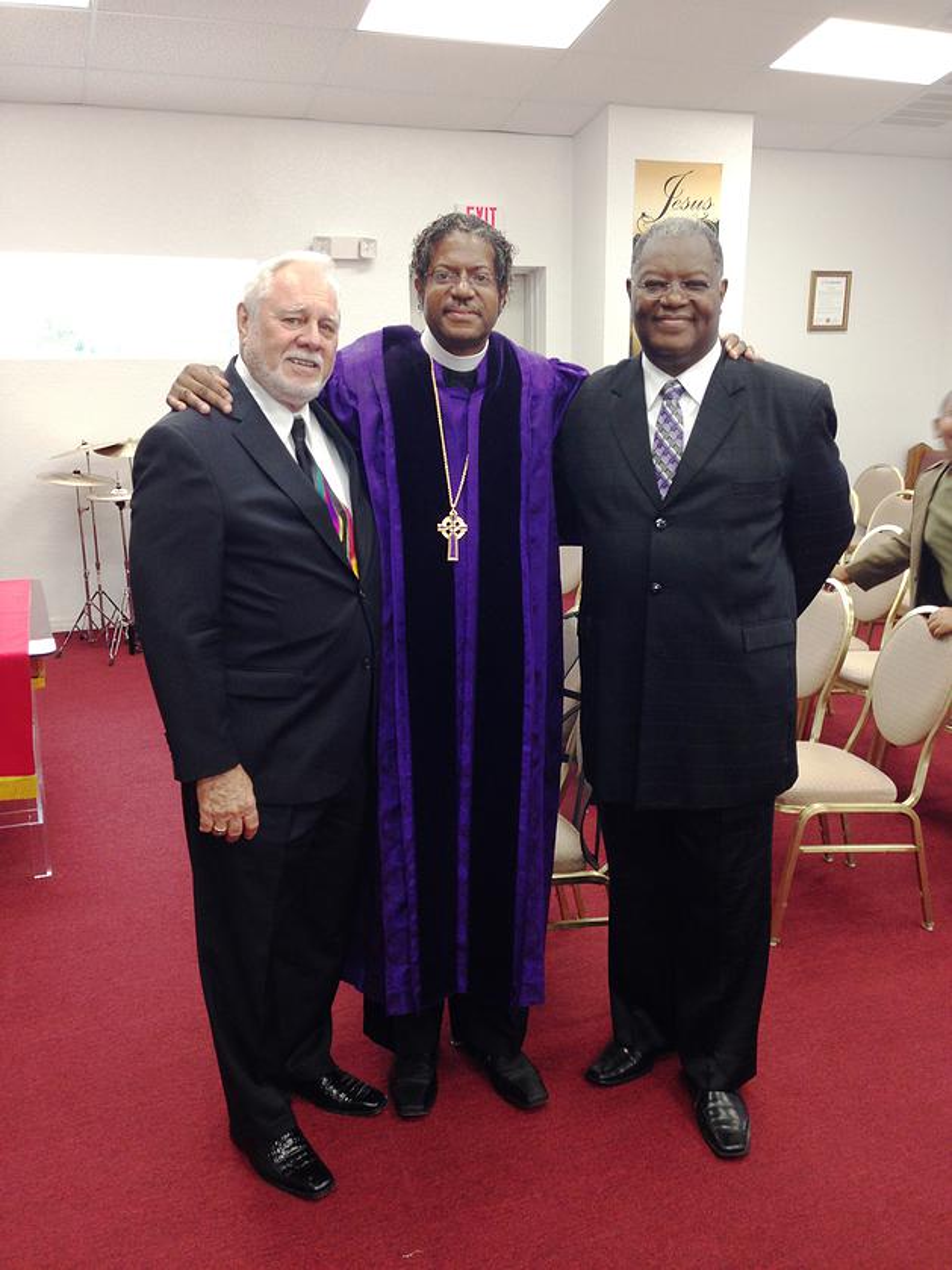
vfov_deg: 55.4
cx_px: 476
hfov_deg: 42.9
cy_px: 635
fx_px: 1210
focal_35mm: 33
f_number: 2.4
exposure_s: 1/20
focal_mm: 4.13
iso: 80
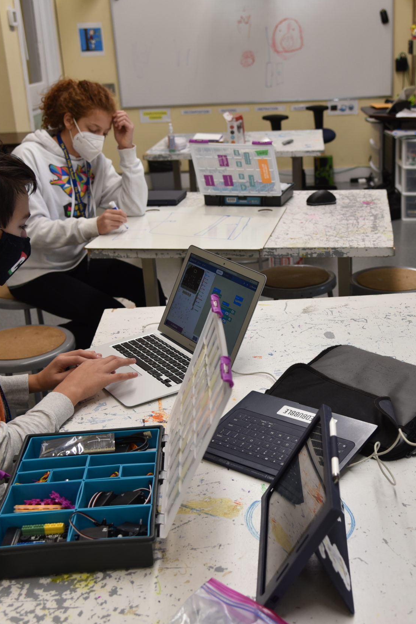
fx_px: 797
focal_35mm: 46
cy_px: 315
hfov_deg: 29.1
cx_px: 276
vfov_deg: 42.7
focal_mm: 30
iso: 400
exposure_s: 1/80
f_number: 4.5
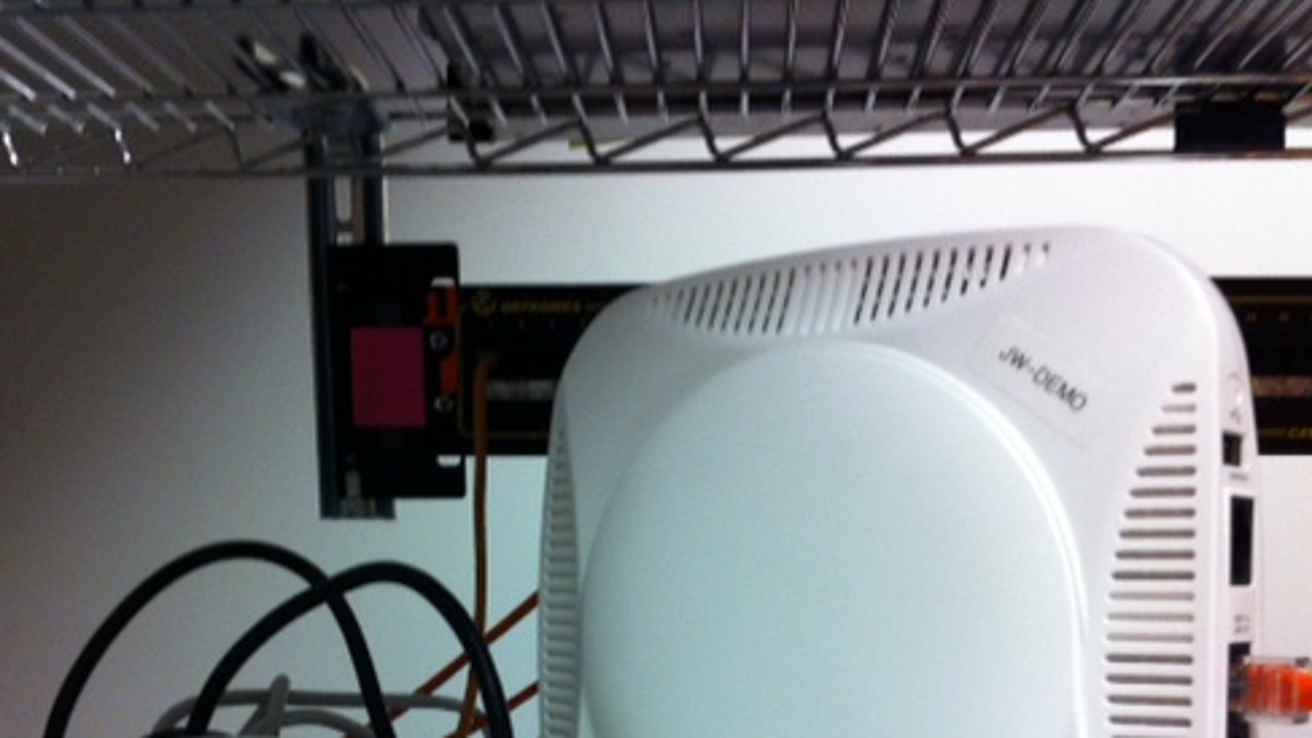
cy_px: 641
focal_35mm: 50
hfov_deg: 41.3
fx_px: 1740
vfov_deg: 23.4
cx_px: 614
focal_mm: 3.85
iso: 125
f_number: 2.8
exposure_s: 1/15
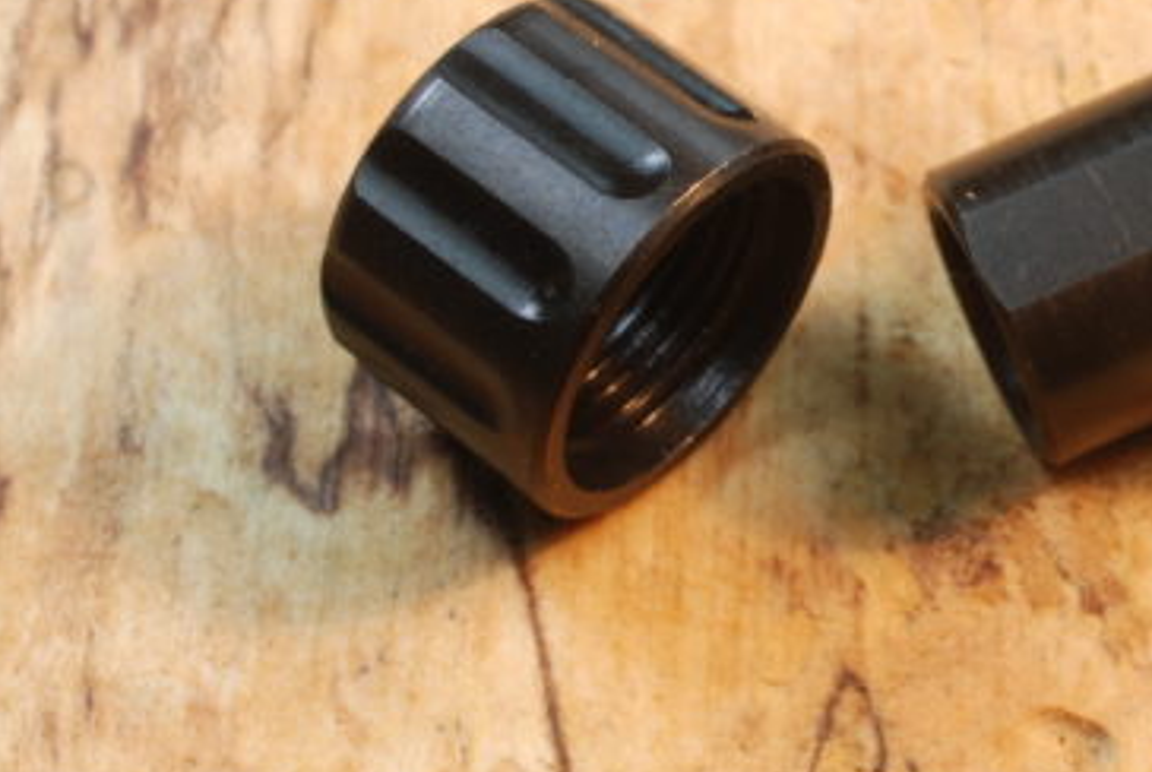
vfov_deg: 10.4
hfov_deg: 15.4
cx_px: 1006
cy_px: 218
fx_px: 4231
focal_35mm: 132
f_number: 22
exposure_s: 1/10
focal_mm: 40
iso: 200
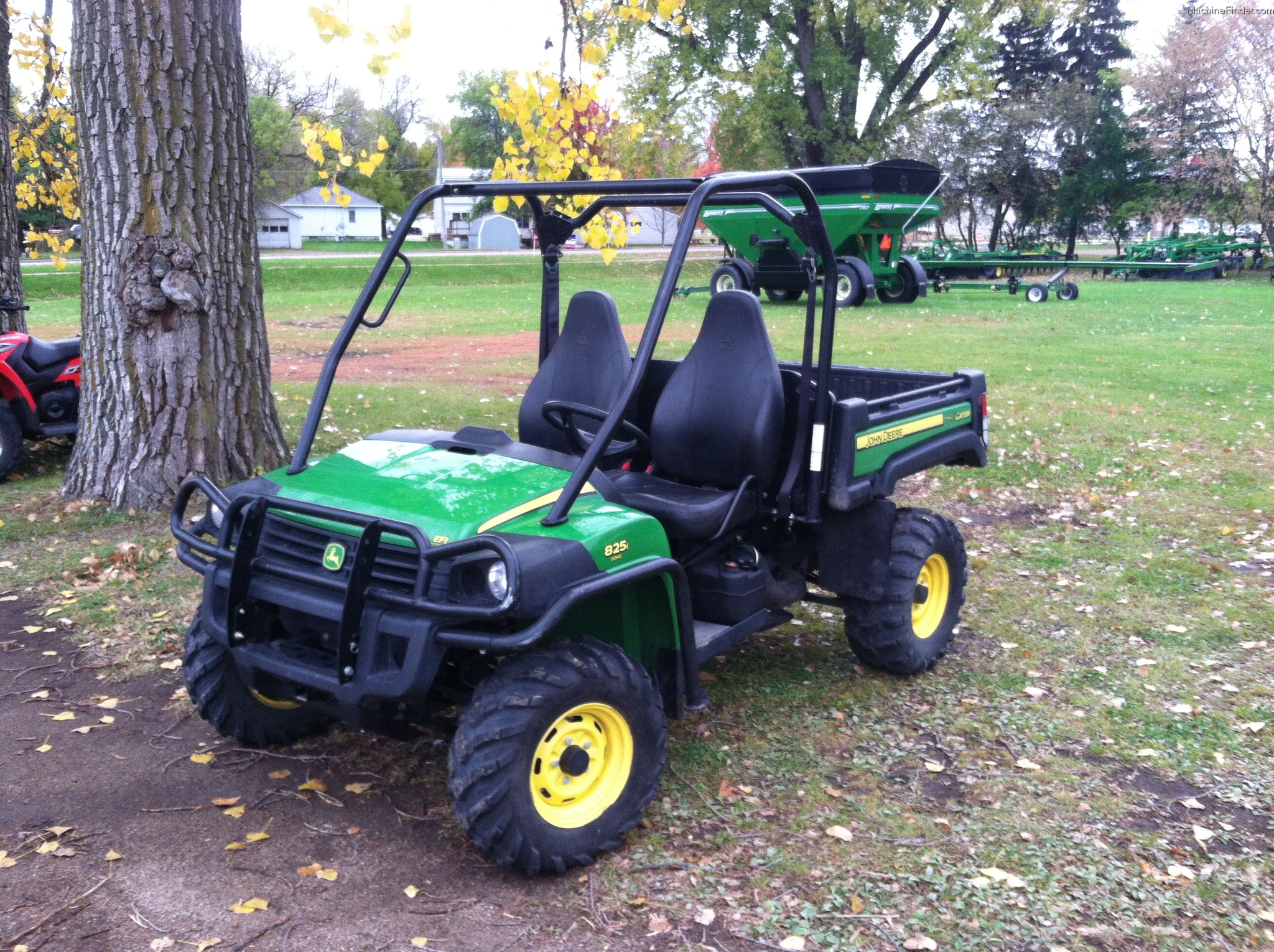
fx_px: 1286
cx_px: 637
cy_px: 476
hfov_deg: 52.7
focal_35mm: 35
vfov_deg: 40.6
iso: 125
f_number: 2.8
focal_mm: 3.85
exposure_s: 1/120
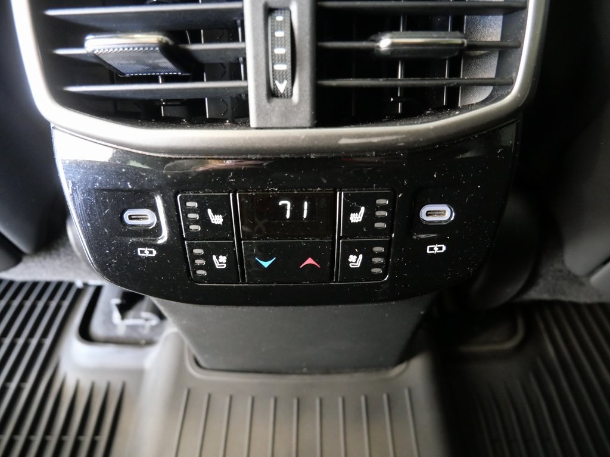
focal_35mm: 24
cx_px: 305
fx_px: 423
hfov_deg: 71.6
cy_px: 228
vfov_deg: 56.8
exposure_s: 1/8
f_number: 3.5
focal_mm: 12
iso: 3200
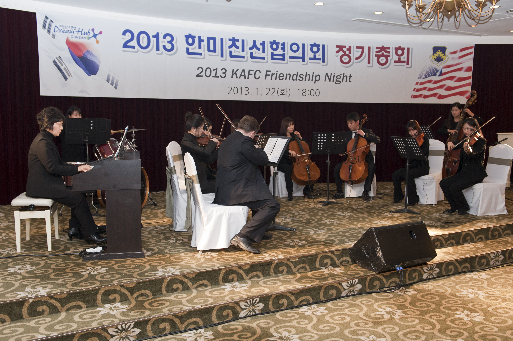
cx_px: 256
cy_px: 170
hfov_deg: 58.7
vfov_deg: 41.1
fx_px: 456
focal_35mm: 32
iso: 640
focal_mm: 32
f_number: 4
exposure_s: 1/160
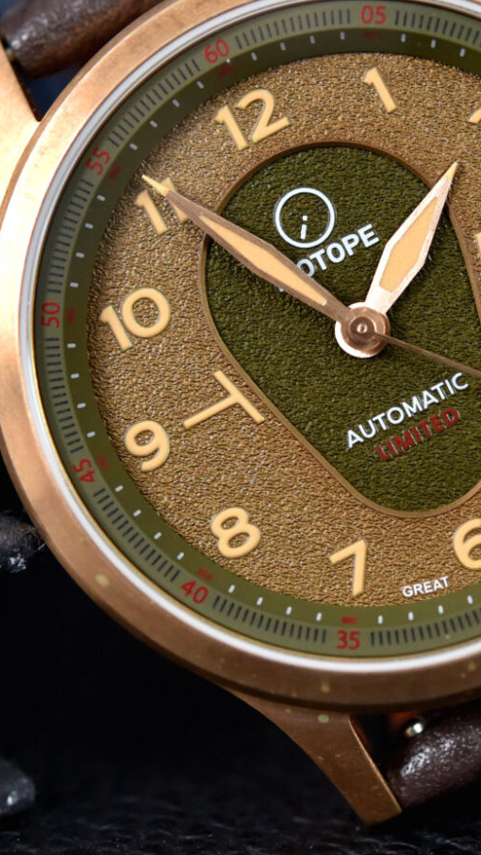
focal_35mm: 142
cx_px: 260
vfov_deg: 15.1
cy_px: 327
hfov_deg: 8.5
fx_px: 3218
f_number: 5.6
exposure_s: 1/100
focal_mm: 60
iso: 2000
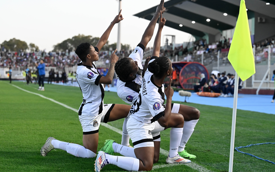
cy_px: 84
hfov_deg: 28.6
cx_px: 138
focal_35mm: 72
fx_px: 540
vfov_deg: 18.1
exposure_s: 1/2000
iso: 3200
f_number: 4
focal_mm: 70
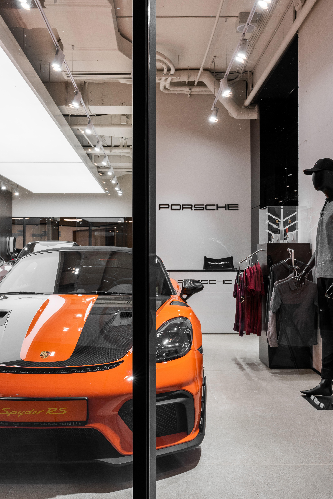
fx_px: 513
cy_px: 250
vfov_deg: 51.9
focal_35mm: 37
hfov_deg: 35.9
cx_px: 166
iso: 100
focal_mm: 25
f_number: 9
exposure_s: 1/2.5
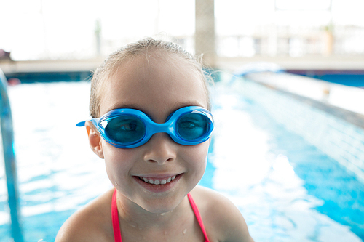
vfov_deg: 37.8
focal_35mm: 35
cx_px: 182
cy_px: 121
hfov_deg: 54.5
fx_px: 354
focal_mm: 35
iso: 800
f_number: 4
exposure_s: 1/200
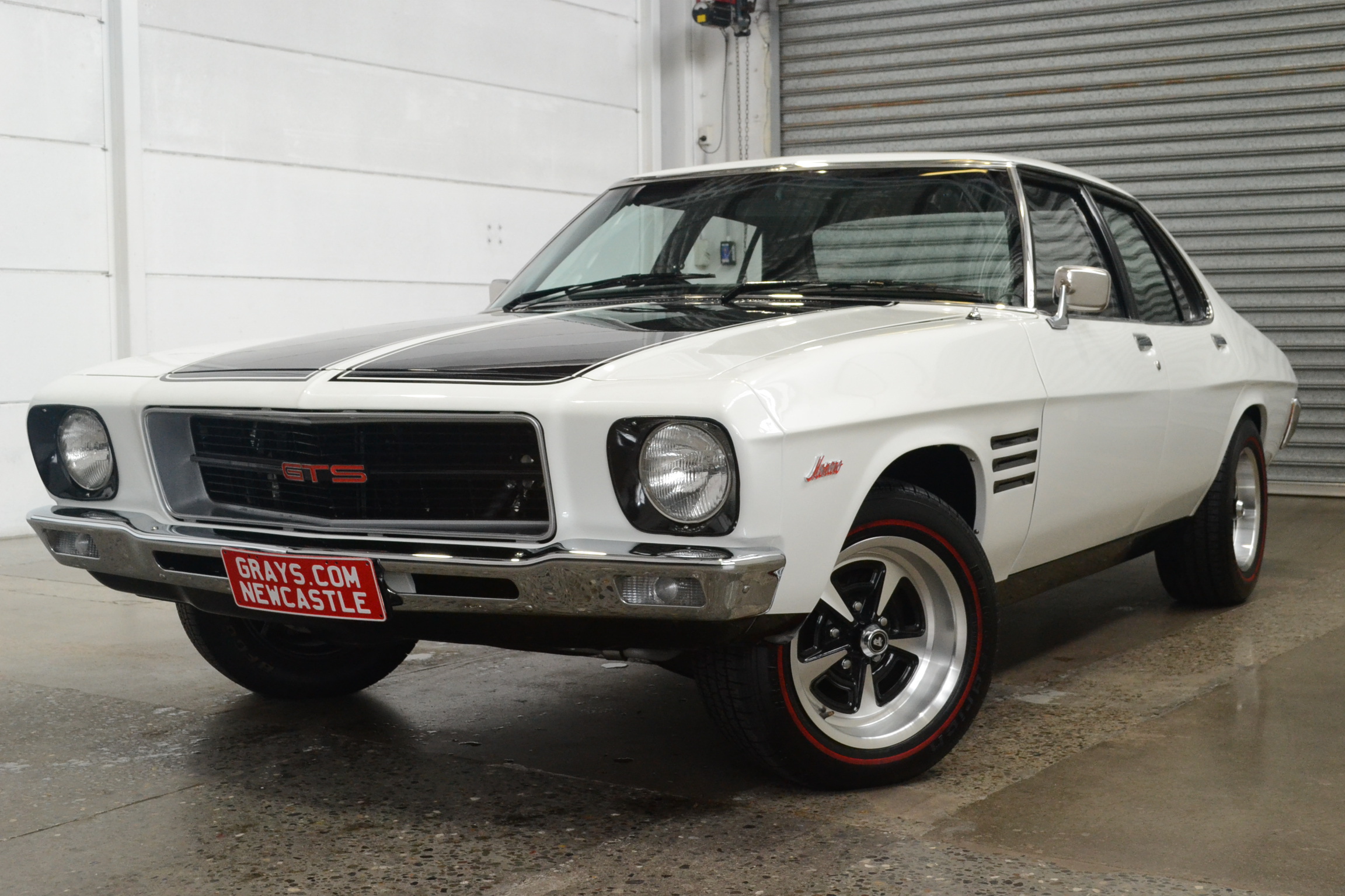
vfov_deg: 28.1
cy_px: 448
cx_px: 672
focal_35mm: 48
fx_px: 1793
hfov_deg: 41.1
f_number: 7.1
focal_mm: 32
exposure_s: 1/200
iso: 1600
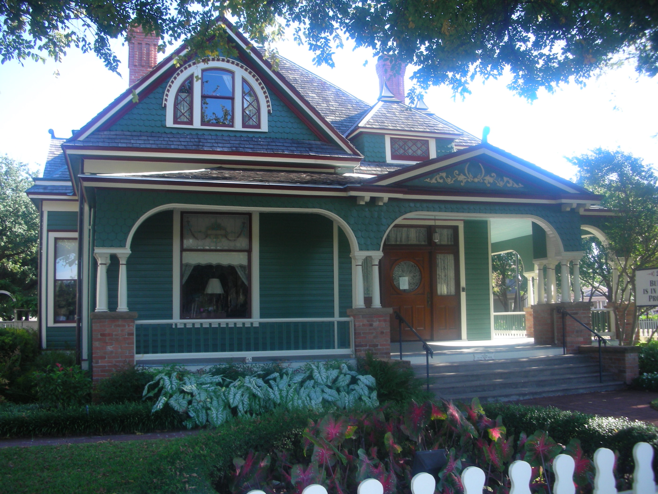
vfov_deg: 40.7
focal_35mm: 35
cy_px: 247
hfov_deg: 52.6
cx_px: 329
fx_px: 665
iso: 50
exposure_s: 1/81.1
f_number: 3
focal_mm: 5.8
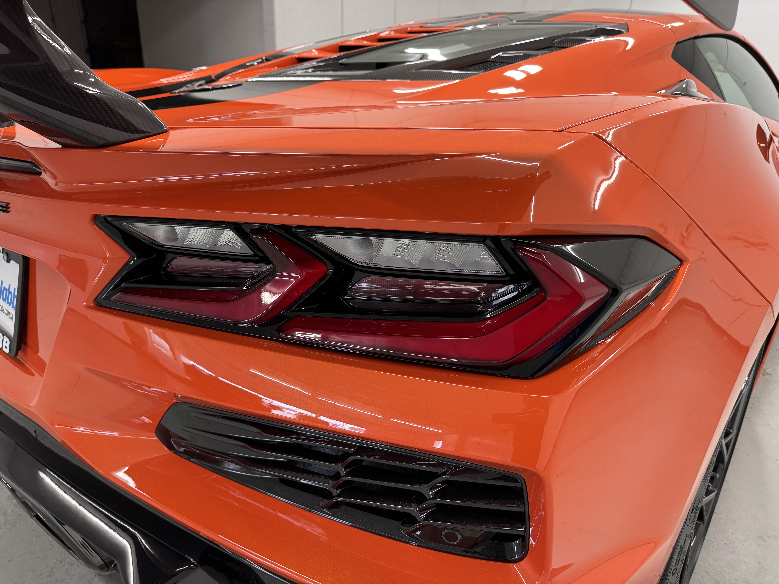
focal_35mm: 24
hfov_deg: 71.6
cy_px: 292
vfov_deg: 56.8
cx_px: 390
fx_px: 540
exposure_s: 1/120
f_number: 1.78
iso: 200
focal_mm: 6.76
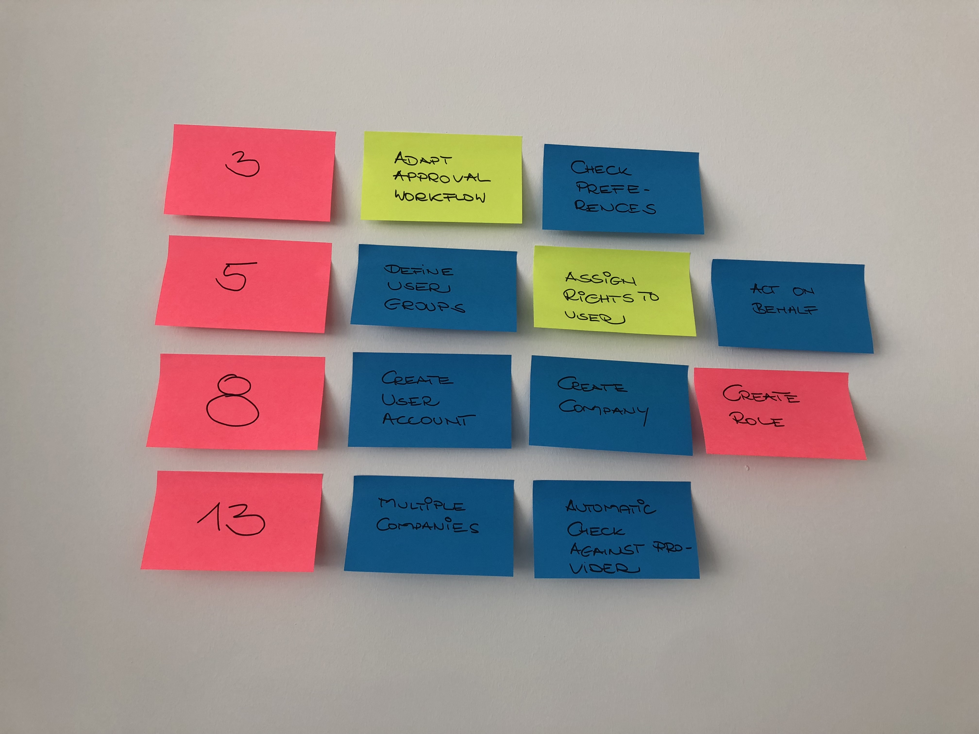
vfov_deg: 49.7
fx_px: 792
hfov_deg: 63.4
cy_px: 367
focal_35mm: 28
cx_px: 490
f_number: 1.8
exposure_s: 1/50
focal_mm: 3.99
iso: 25
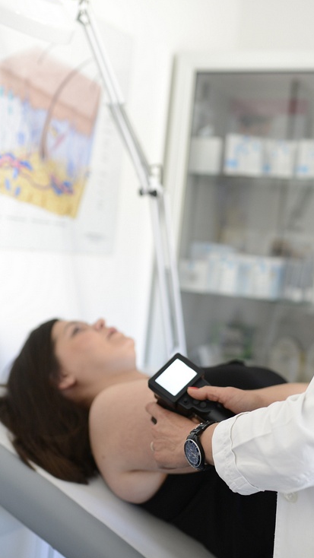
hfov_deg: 20.0
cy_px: 285
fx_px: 888
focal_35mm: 60
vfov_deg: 34.9
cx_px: 140
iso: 800
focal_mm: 35
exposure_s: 1/160
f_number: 2
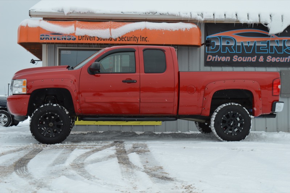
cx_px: 145
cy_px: 96
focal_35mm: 69
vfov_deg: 19.7
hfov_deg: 29.3
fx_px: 555
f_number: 8
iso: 200
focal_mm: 46
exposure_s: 1/125
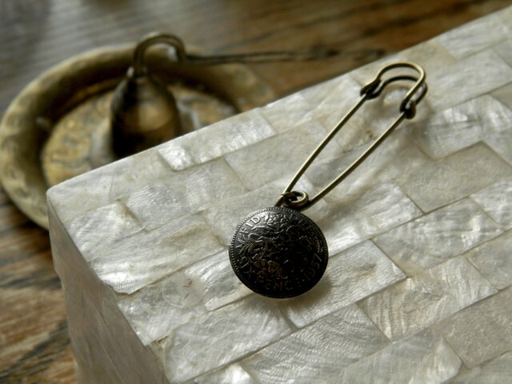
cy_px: 192
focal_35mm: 82
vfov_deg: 18.0
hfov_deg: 23.8
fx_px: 1213
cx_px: 256
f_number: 4.2
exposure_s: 1/125
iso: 200
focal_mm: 14.6
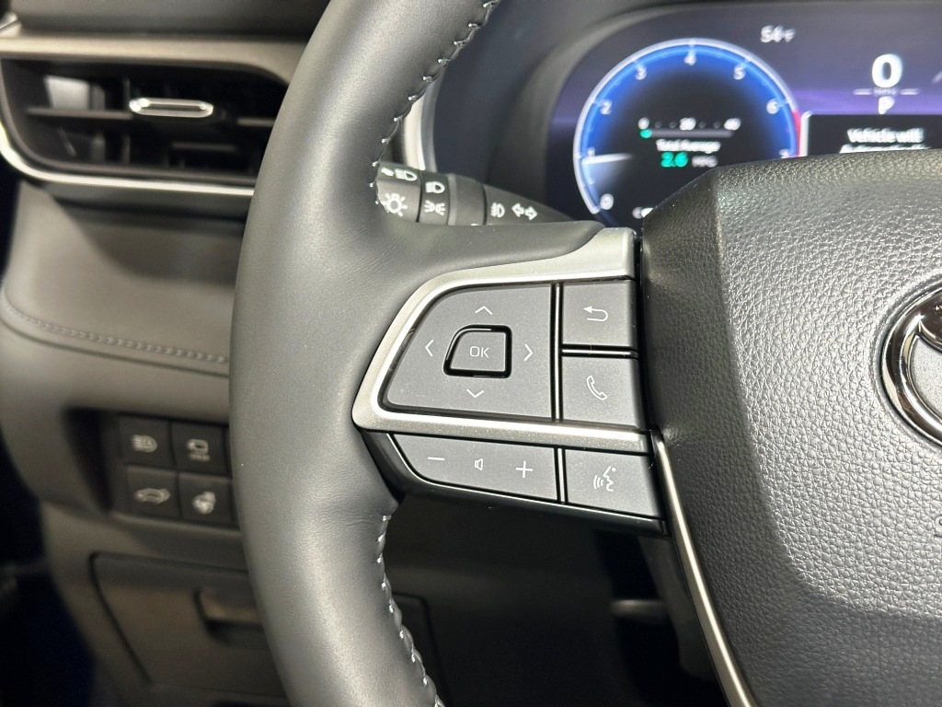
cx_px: 471
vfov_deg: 30.3
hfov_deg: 39.7
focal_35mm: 48
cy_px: 354
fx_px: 1306
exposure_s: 1/40
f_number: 1.78
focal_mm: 6.86
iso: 500
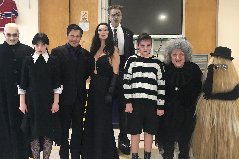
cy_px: 70
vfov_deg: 31.9
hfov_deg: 46.4
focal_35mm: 42
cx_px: 111
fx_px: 279
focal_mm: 3.99
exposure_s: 1/15
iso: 100
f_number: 1.8
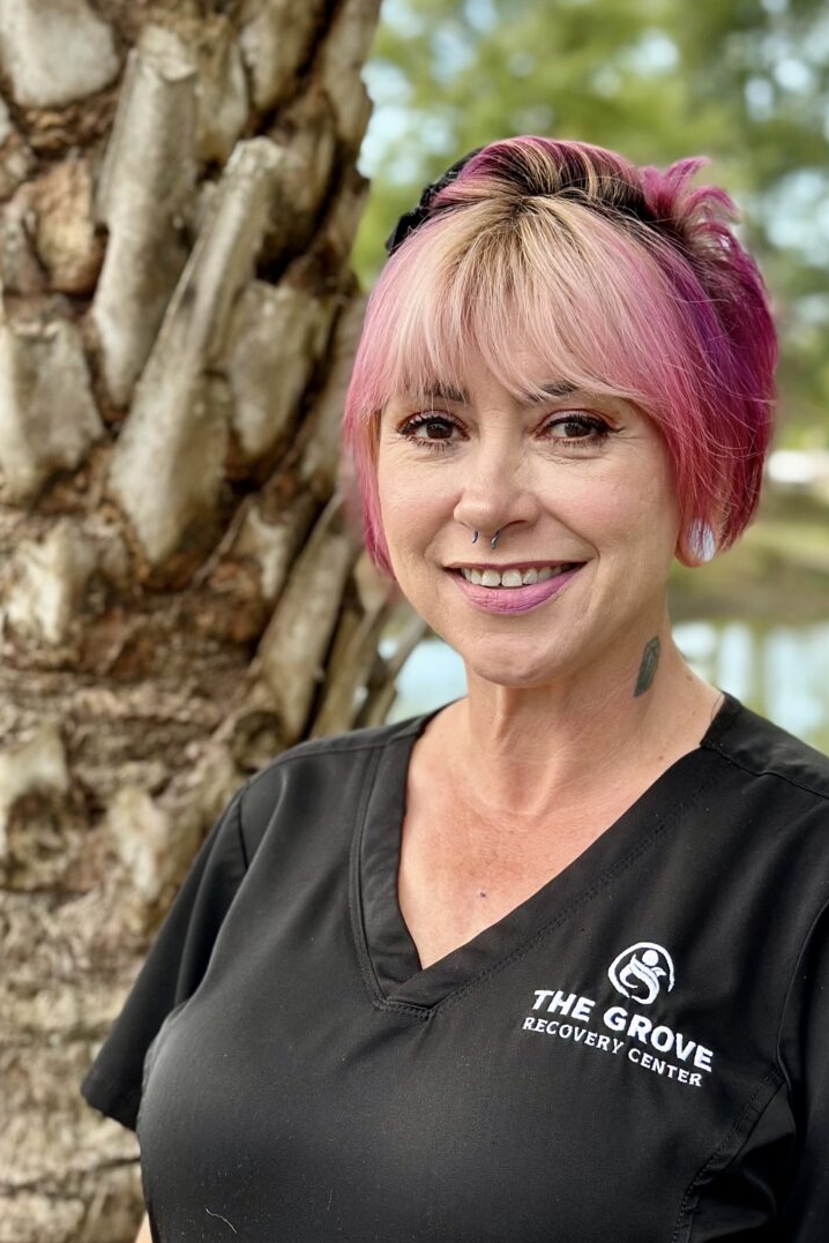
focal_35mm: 51
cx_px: 468
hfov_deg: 26.5
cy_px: 611
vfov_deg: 38.9
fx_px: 1761
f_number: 1.78
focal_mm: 6.86
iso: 80
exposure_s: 1/894
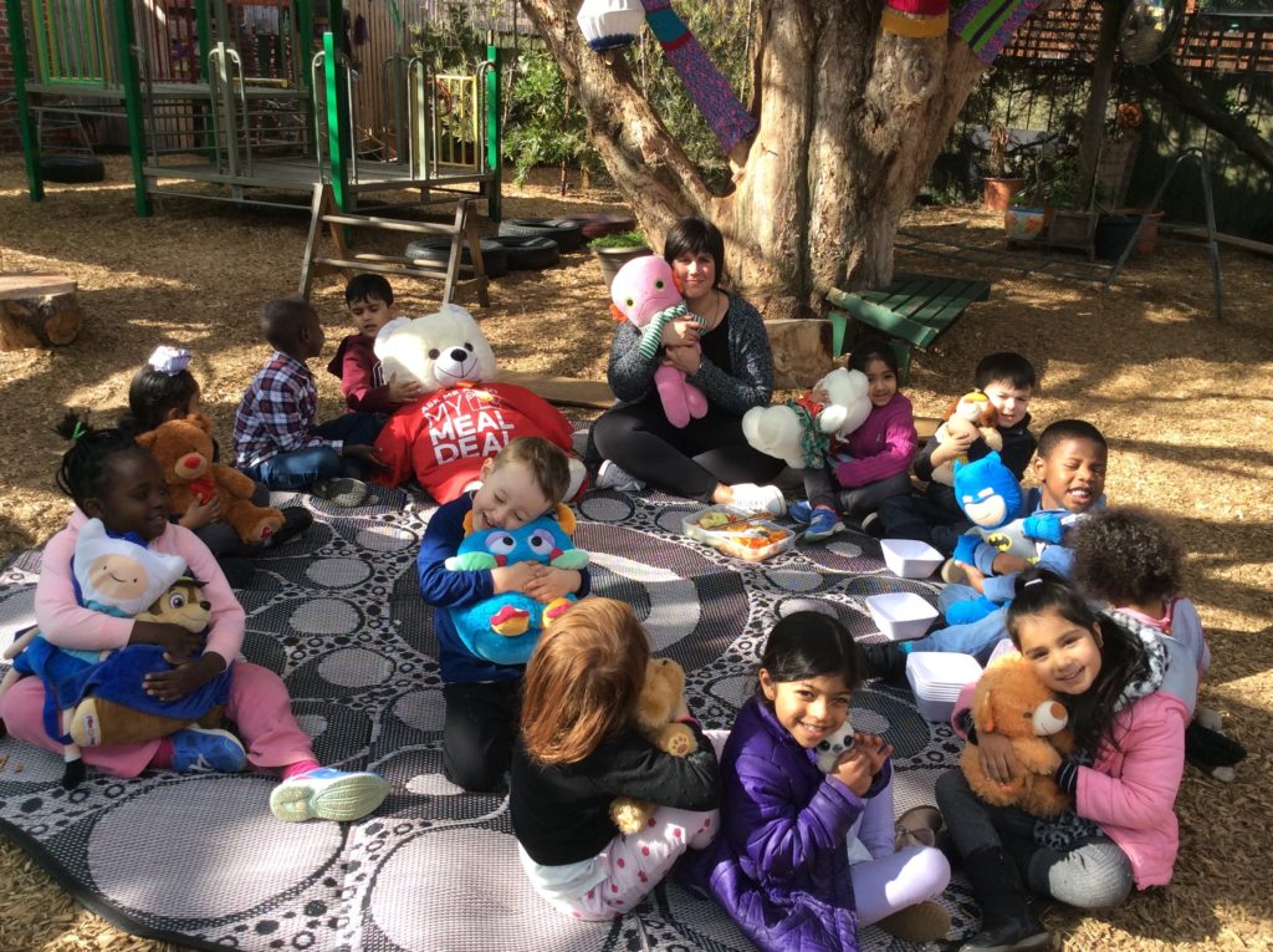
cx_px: 636
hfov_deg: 56.9
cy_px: 476
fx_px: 1175
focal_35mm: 32
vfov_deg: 44.1
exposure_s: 1/481
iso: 32
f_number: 2.4
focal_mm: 3.3
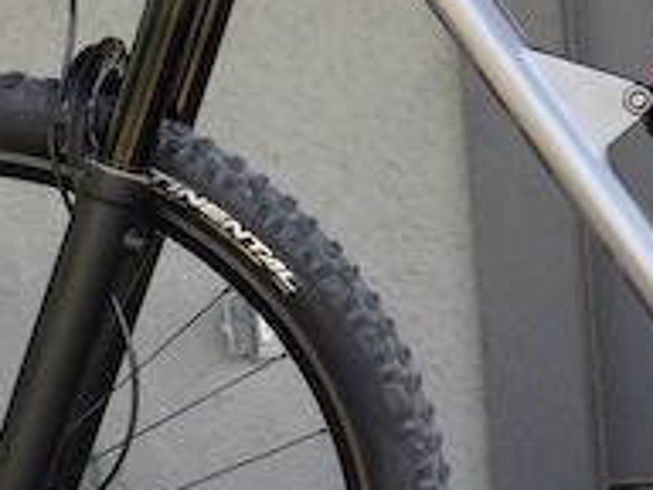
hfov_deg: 14.7
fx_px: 2433
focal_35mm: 129
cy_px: 296
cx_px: 809
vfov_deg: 11.5
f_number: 2.4
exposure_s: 1/120
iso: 40
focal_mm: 3.3
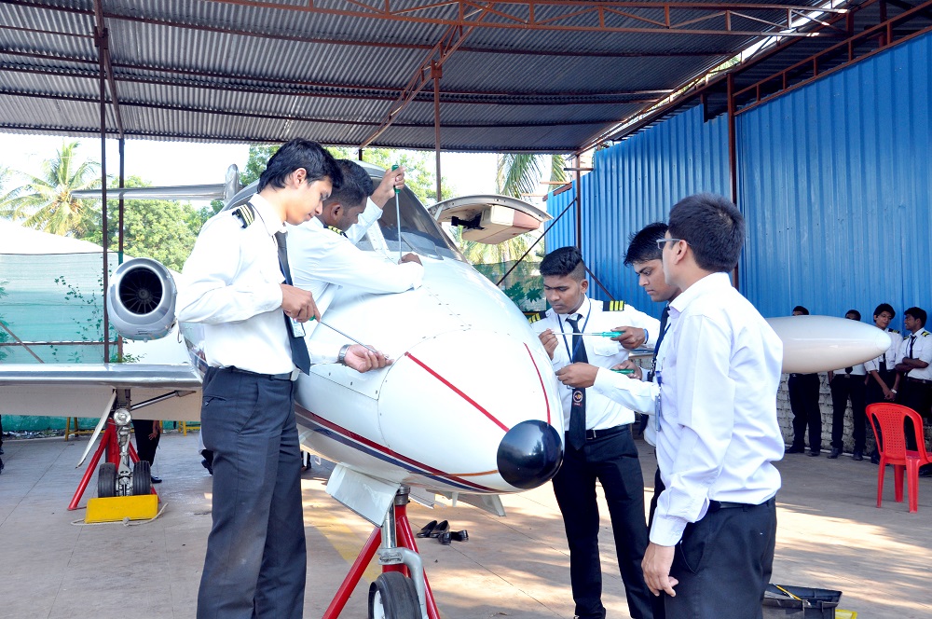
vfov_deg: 35.4
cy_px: 310
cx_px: 466
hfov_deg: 51.3
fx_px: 970
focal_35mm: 38
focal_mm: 25
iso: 640
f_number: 9
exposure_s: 1/125
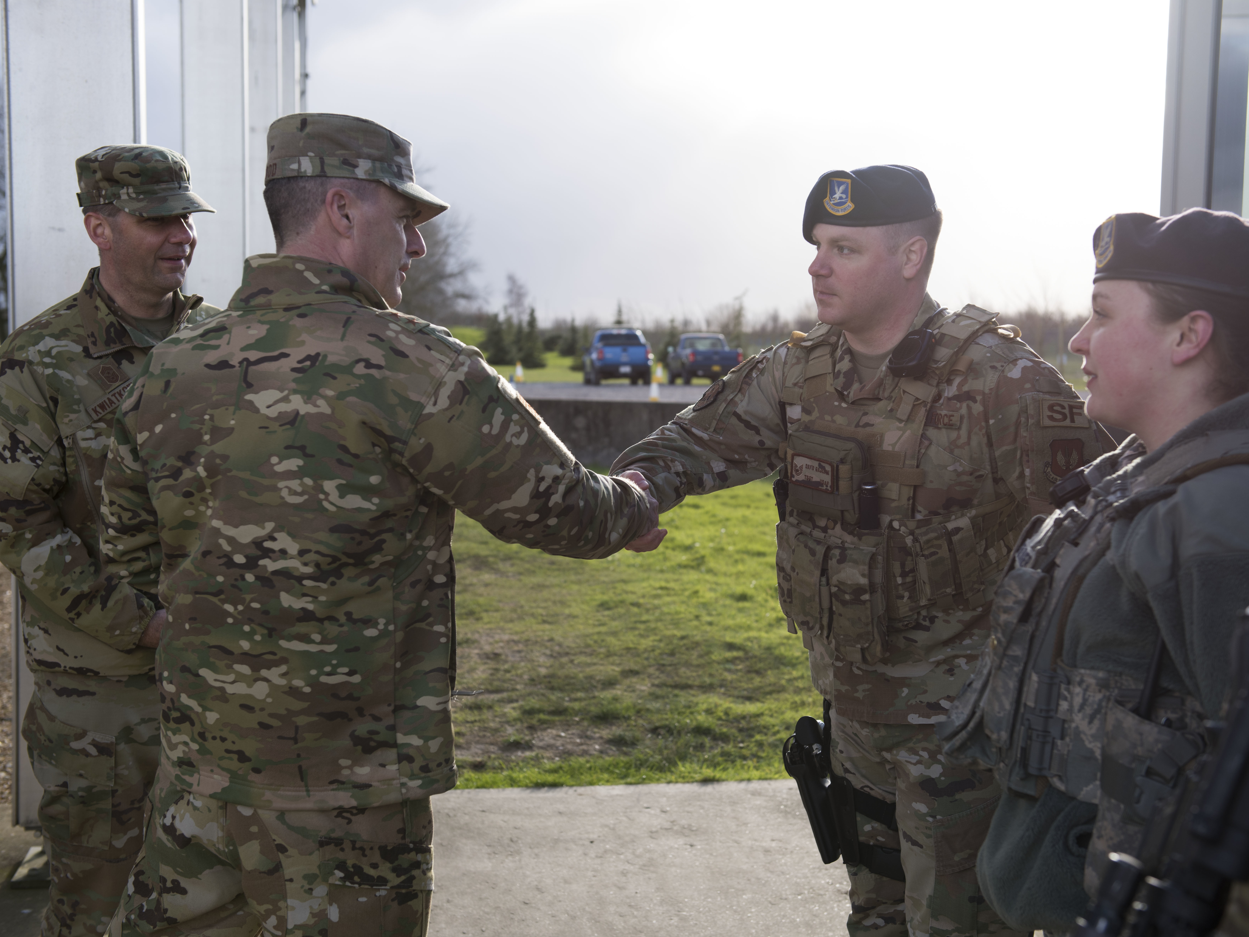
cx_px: 643
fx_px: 1768
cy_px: 470
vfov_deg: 29.7
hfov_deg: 38.9
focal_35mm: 49
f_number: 4.5
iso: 100
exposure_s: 1/250
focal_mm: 45
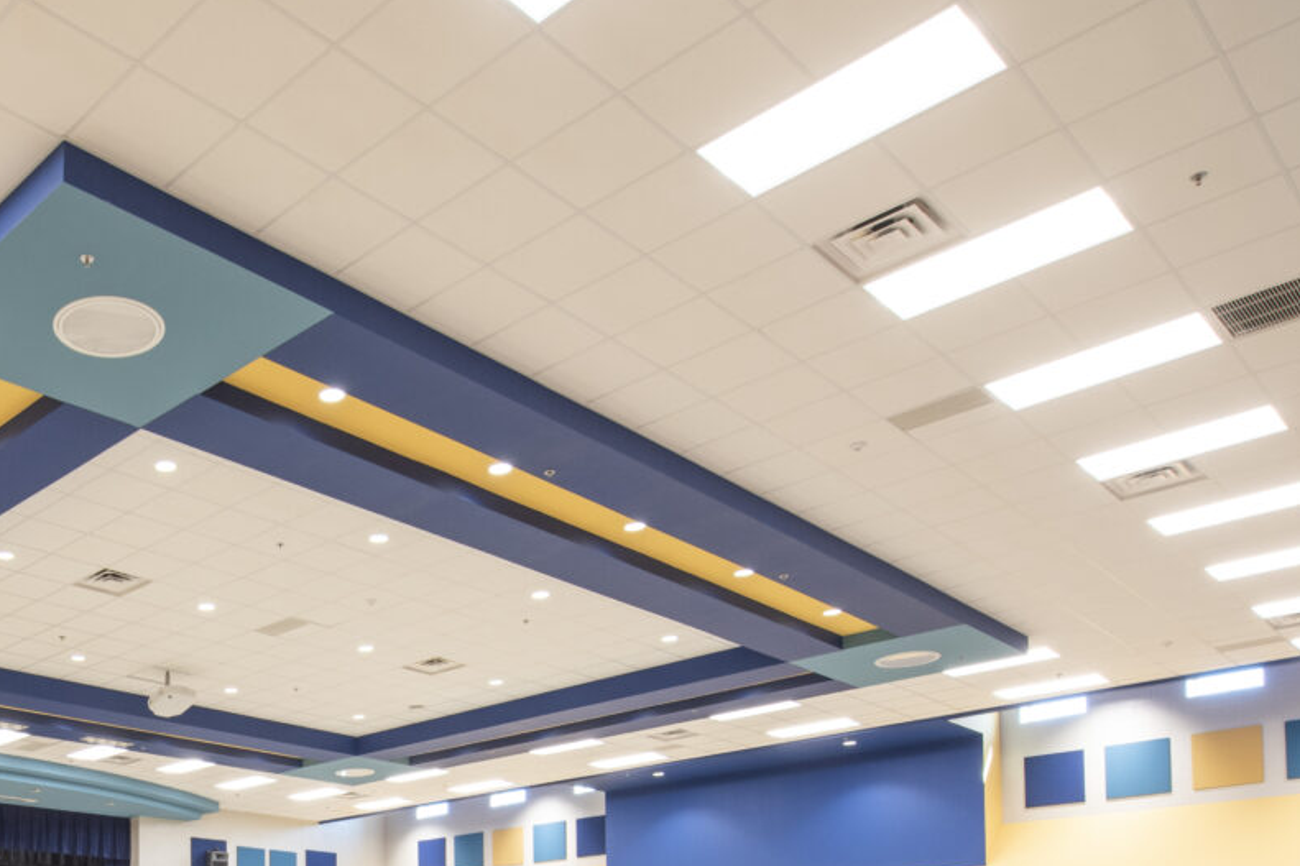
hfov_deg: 50.4
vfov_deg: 33.8
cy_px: 952
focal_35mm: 34
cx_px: 166
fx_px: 1227
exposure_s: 1/6
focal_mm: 14
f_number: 11
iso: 200
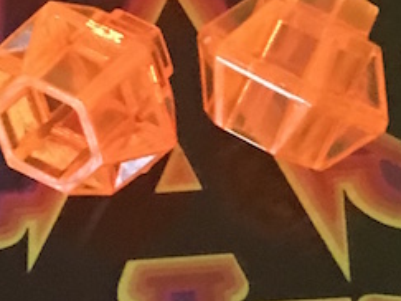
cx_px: 264
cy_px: -13
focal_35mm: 166
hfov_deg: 11.9
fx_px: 1922
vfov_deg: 8.9
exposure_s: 1/4
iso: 100
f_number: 1.8
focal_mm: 3.99
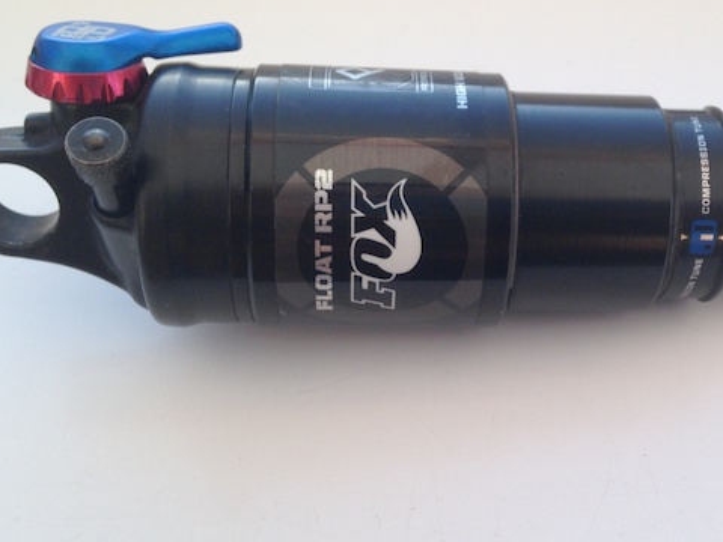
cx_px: 530
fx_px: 1149
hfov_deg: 34.3
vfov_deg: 26.6
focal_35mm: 55
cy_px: 271
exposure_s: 1/202
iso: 50
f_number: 2.4
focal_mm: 4.12
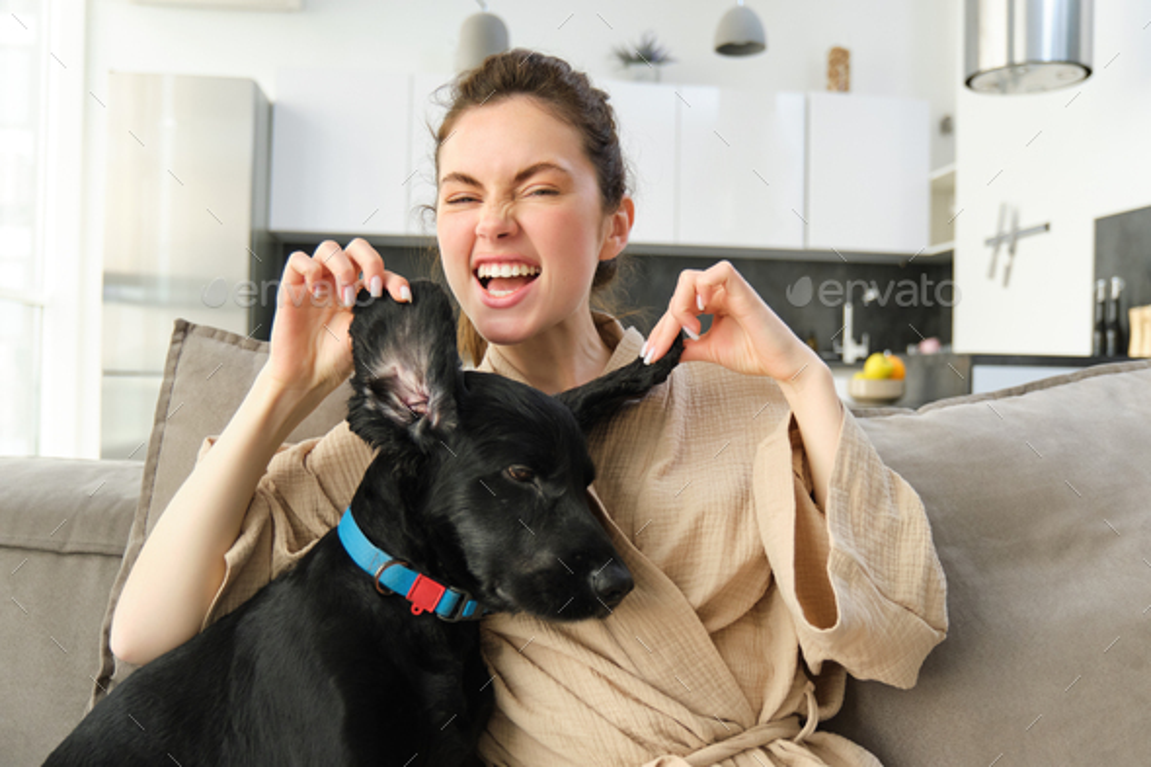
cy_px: 384
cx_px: 576
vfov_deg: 44.9
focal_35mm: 29
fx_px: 927
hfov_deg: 63.7
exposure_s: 1/500
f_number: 2.8
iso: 800
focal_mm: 19.4
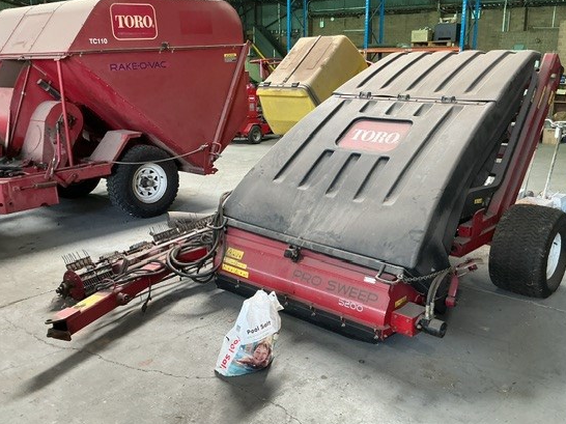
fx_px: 556
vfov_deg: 41.8
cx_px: 312
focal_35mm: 34
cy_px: 220
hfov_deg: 53.9
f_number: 1.8
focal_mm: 3
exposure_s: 1/50
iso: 100
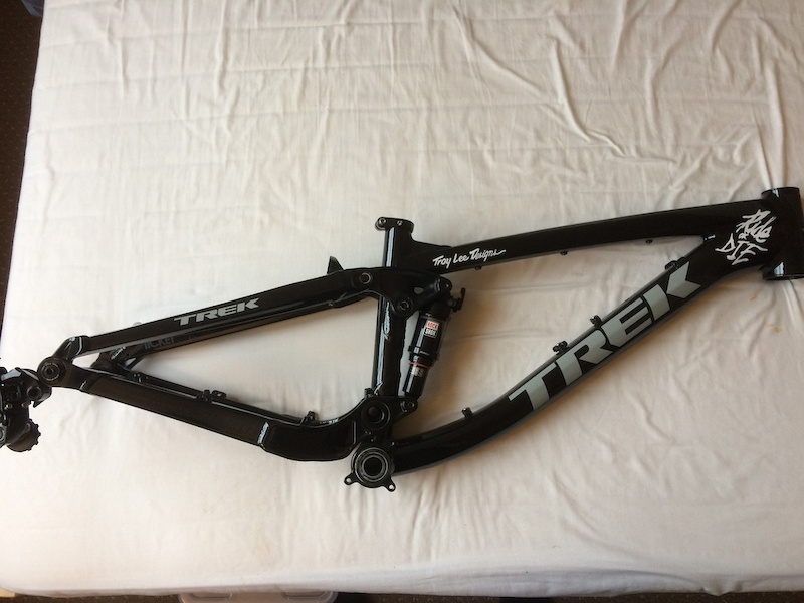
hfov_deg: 61.7
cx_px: 402
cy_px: 302
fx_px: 674
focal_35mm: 29
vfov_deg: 48.2
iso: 125
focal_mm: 4.15
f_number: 2.2
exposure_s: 1/33
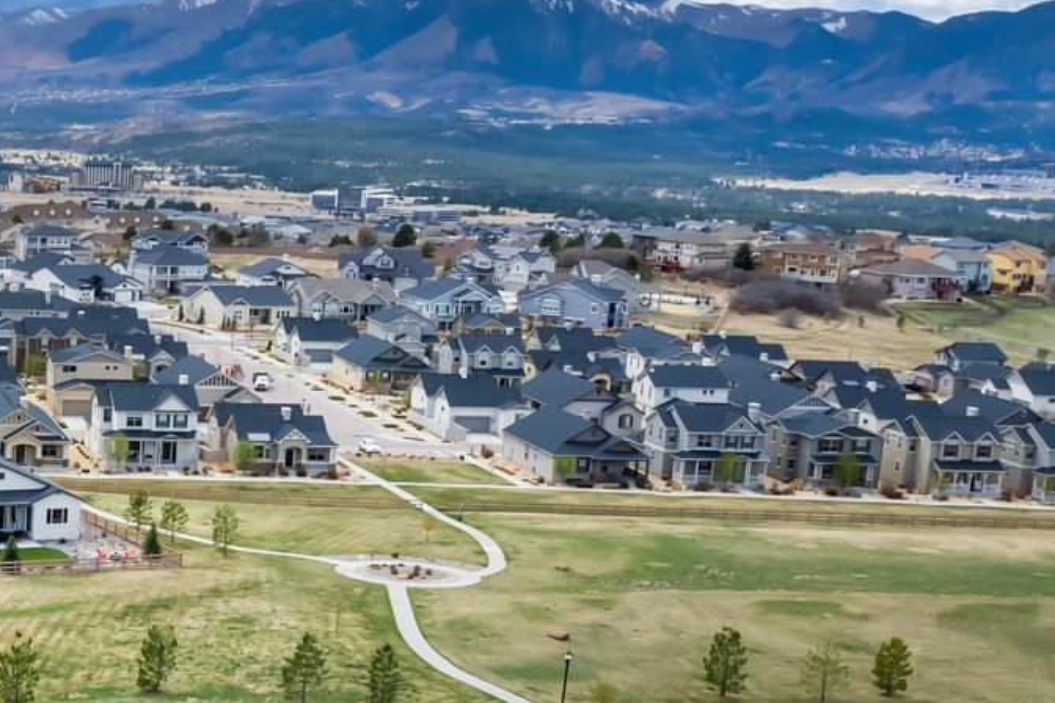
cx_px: 14
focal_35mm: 67
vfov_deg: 19.8
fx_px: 1963
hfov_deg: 28.3
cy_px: 683
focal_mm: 8.38
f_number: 2.8
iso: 100
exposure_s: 1/1250
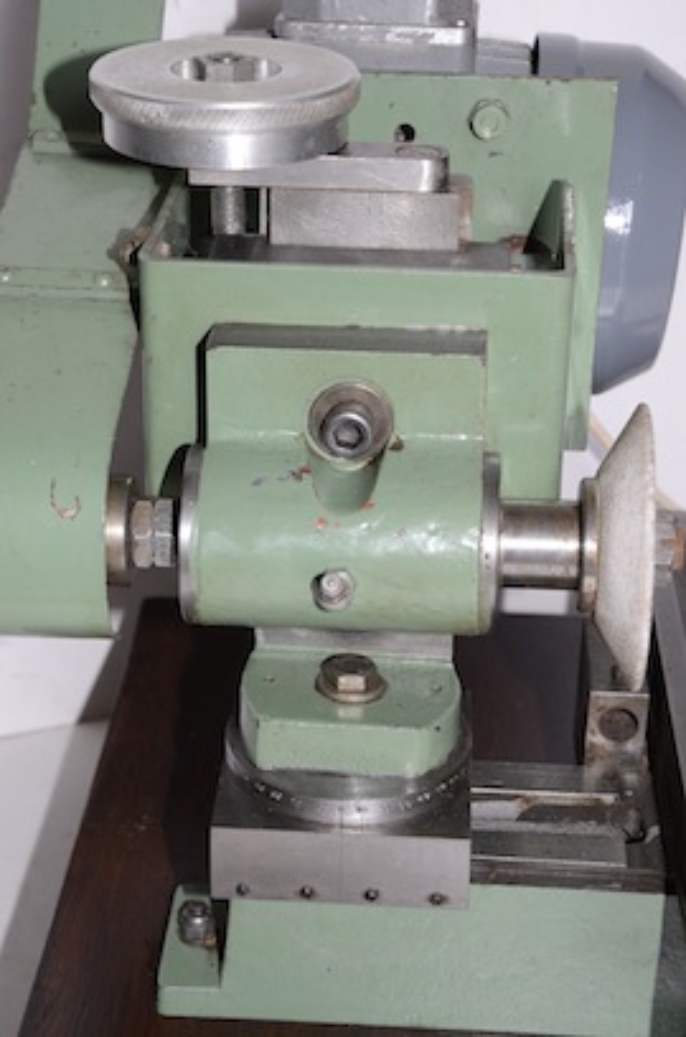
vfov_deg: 27.1
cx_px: 343
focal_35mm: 75
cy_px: 518
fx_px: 2155
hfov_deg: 18.1
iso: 500
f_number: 10
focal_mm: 50
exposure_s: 1/60
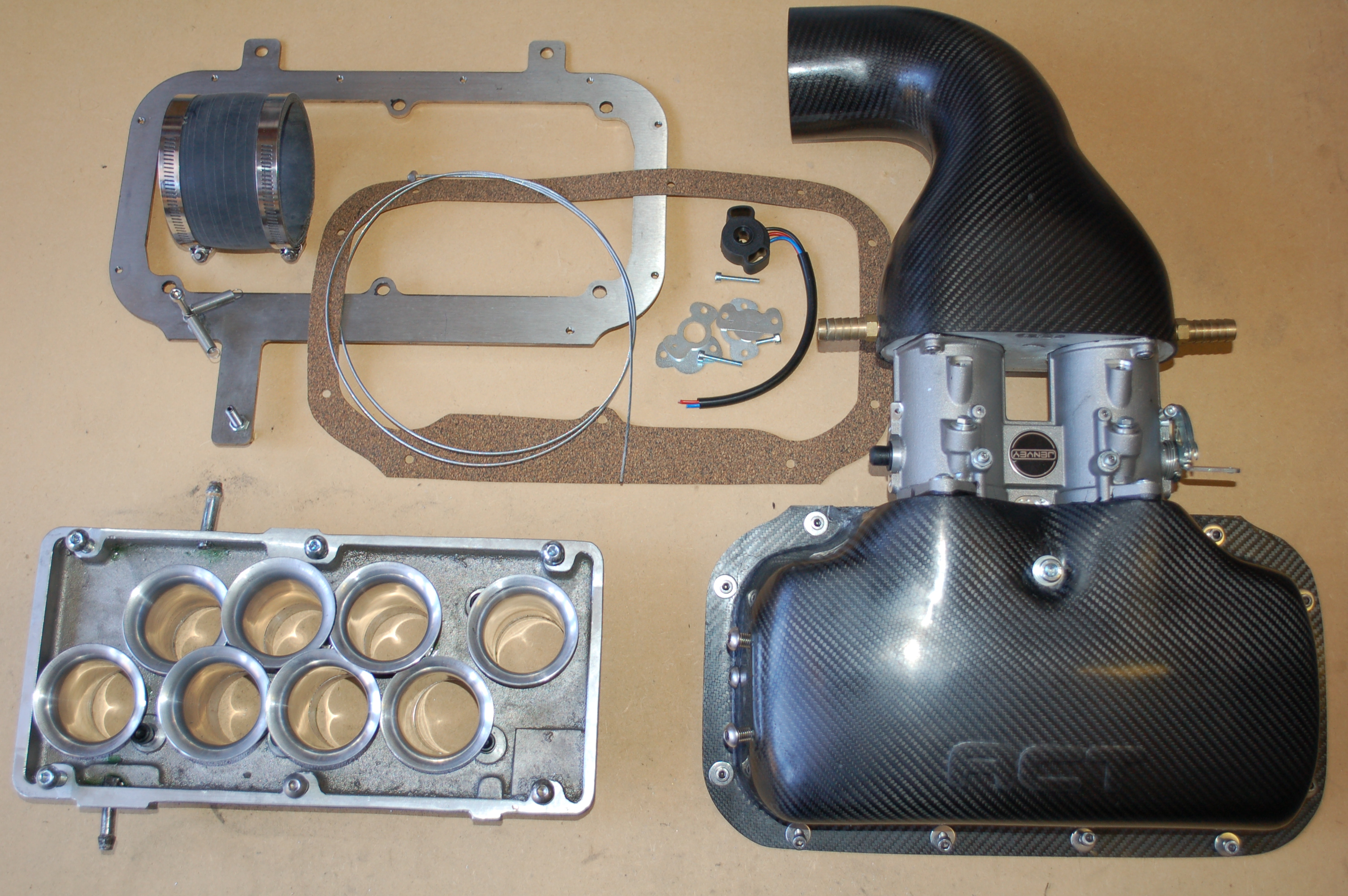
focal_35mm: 44
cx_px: 674
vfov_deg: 30.8
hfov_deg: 45.0
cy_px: 448
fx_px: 1627
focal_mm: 29
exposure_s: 1/60
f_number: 4.8
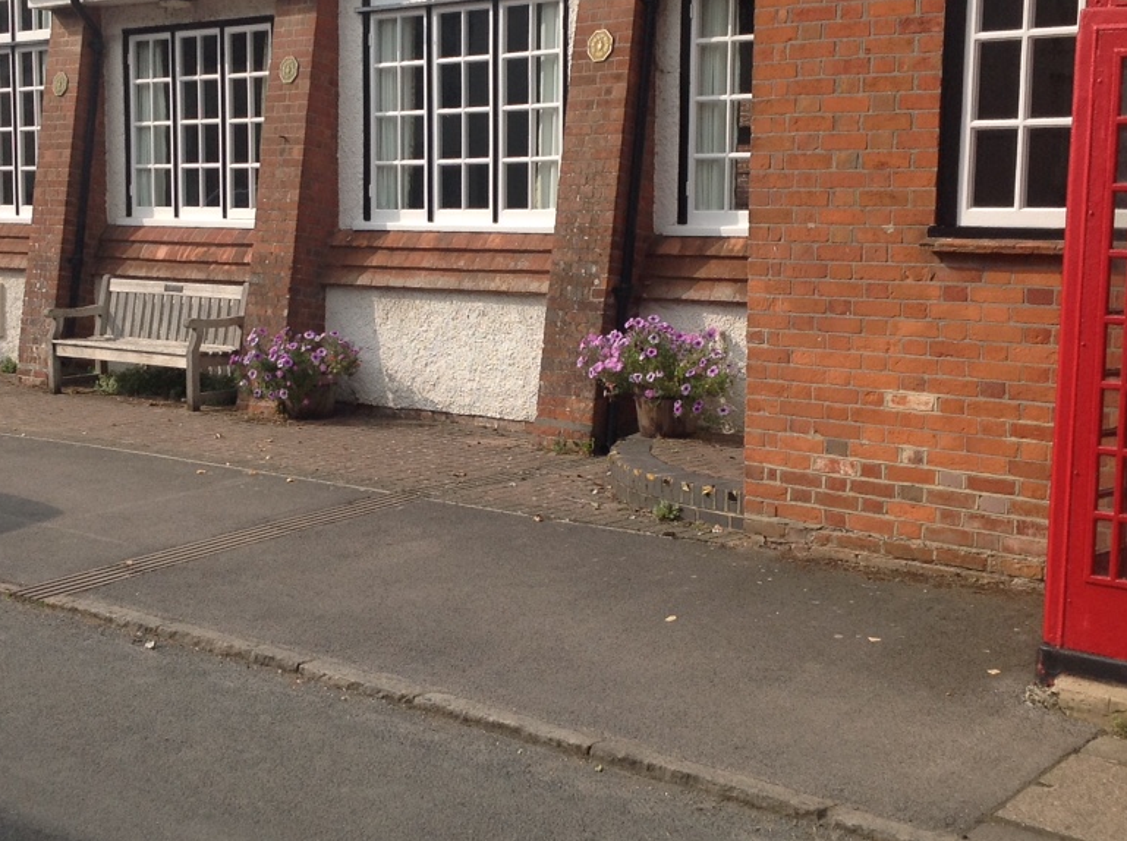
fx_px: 1918
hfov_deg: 32.7
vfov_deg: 24.7
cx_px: 497
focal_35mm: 59
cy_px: 349
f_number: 2.4
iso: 50
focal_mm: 4.28
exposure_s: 1/1259
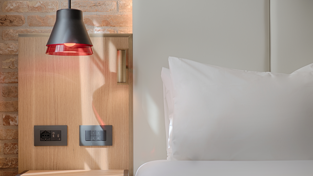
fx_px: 747
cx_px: 155
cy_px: 96
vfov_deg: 13.4
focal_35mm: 90
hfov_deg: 23.7
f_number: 4.5
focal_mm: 85
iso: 50
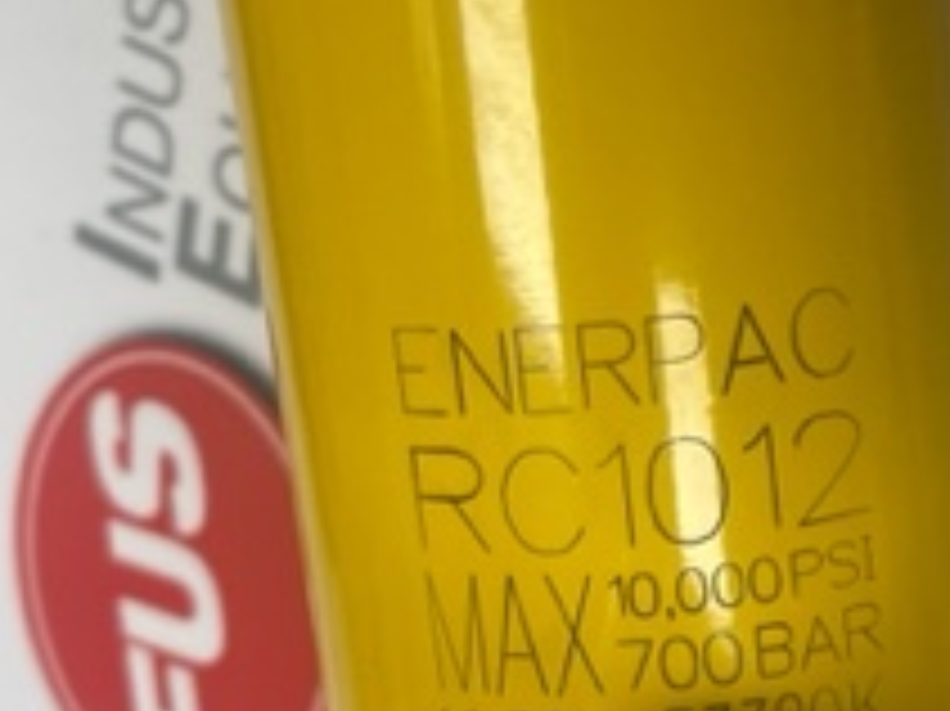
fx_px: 2167
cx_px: 675
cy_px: 216
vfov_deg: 18.6
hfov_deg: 24.5
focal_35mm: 79
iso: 64
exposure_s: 1/100
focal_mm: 5.1
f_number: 1.6
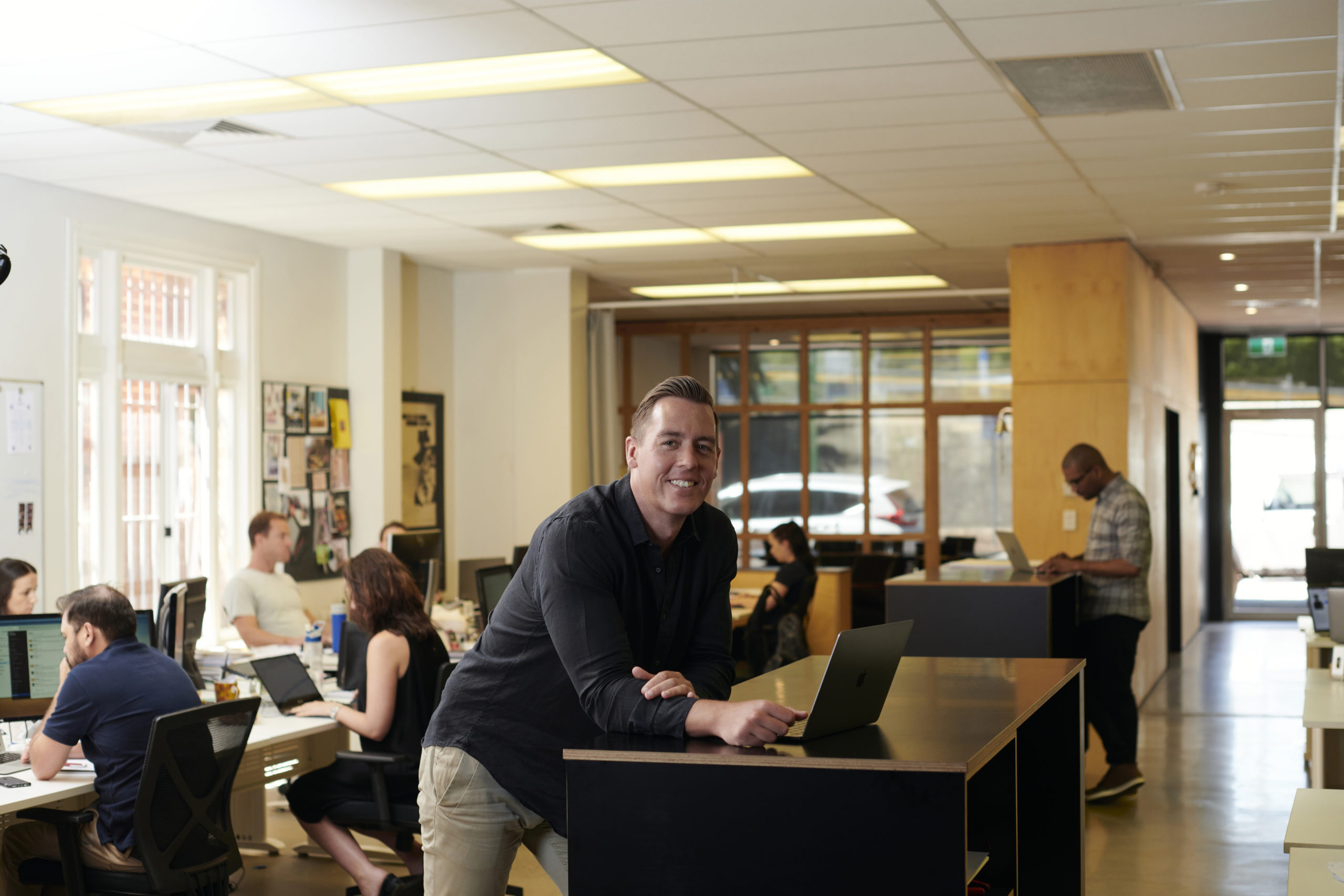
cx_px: 672
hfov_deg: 39.6
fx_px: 1867
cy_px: 448
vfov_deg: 27.0
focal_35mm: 50
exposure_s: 1/250
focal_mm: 50
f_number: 3.5
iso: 400
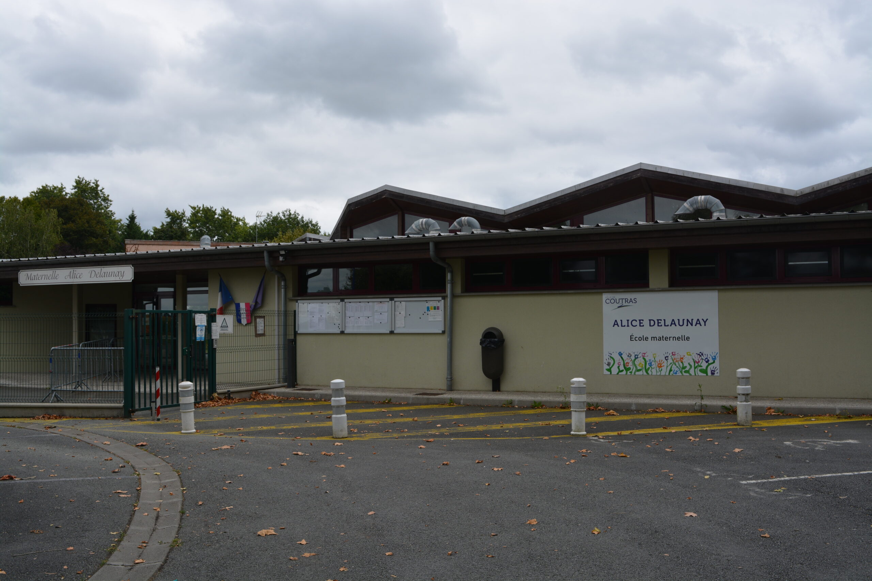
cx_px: 436
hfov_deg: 53.1
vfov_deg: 36.9
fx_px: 872
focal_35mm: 36
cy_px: 290
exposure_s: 1/250
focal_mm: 24
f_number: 8
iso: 110
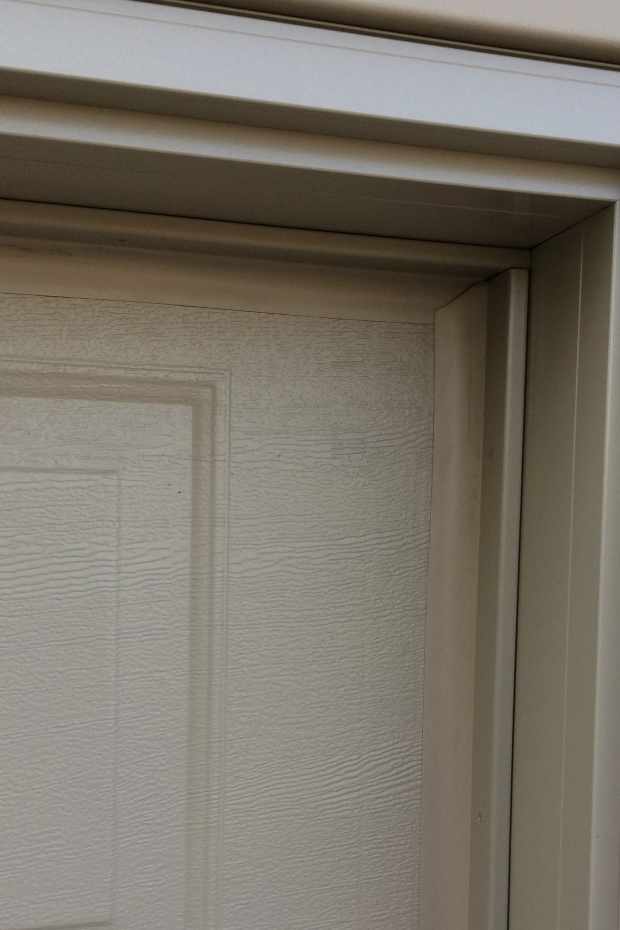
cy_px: 547
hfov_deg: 34.0
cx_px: 395
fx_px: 1007
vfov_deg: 49.3
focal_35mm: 39
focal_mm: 4.15
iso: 64
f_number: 2.2
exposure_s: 1/120
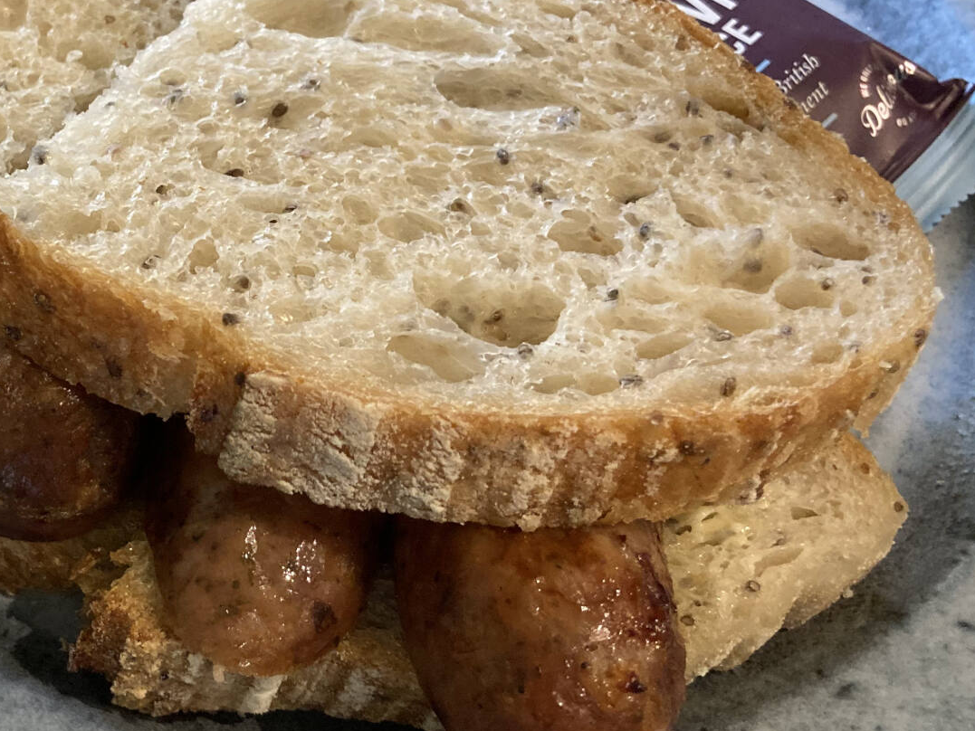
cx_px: 206
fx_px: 1465
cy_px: 264
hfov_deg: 35.7
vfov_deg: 27.9
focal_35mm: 52
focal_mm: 3.99
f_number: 1.8
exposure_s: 1/50
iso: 250
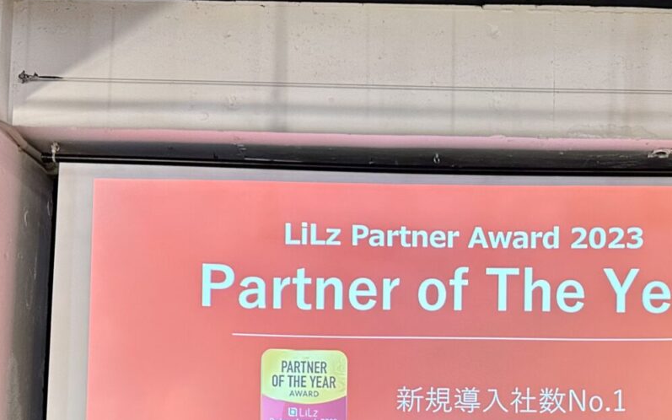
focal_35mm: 49
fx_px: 897
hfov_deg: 40.7
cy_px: 465
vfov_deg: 24.5
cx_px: 432
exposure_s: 1/60
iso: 320
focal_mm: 6.86
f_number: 1.78
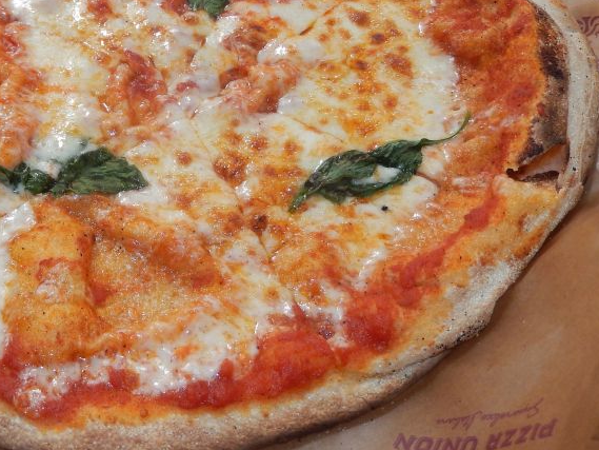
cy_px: 114
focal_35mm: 45
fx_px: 779
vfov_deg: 31.6
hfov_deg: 41.0
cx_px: 157
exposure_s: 1/30
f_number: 3.4
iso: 140
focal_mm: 4.5
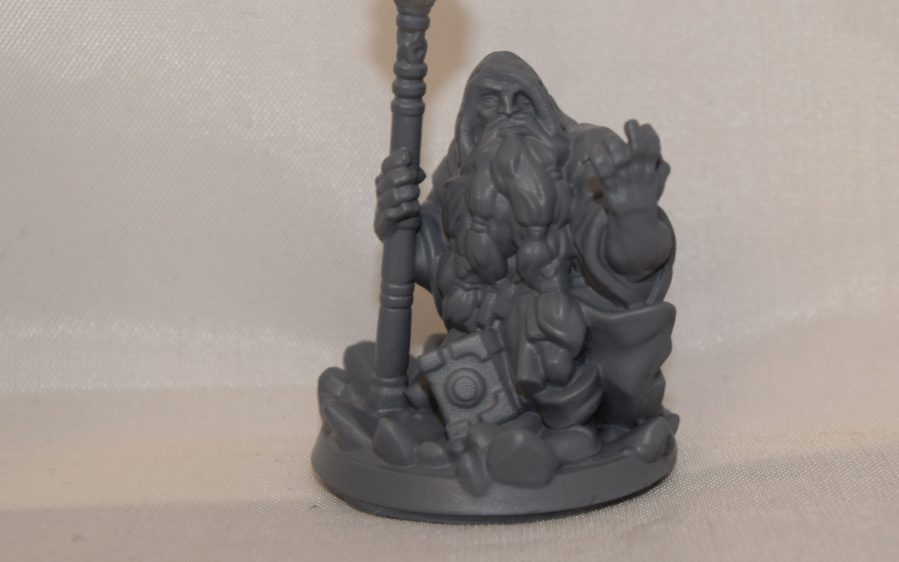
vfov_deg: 13.6
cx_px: 500
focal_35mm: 96
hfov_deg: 21.6
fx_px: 2352
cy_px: 204
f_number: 13
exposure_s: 1/2.5
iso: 100
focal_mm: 52
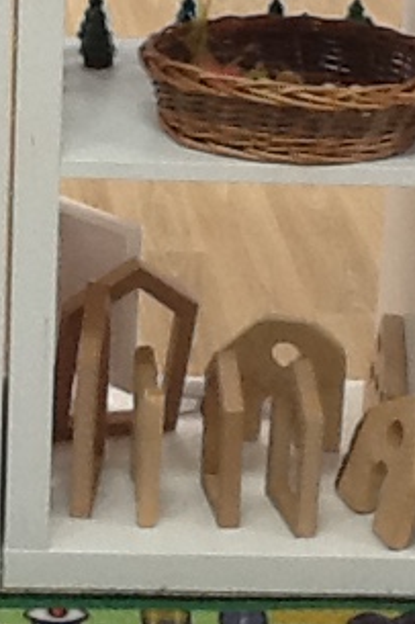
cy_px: 342
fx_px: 2493
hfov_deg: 9.5
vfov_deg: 14.3
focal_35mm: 144
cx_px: 61
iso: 50
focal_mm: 2.03
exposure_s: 1/30
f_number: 2.4
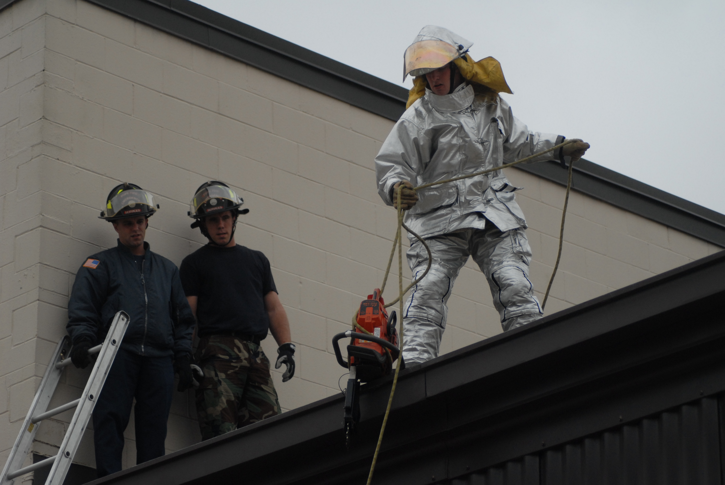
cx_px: 362
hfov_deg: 14.4
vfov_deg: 9.7
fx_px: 2873
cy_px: 242
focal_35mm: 142
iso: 400
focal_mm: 95
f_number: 4
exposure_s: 1/1000
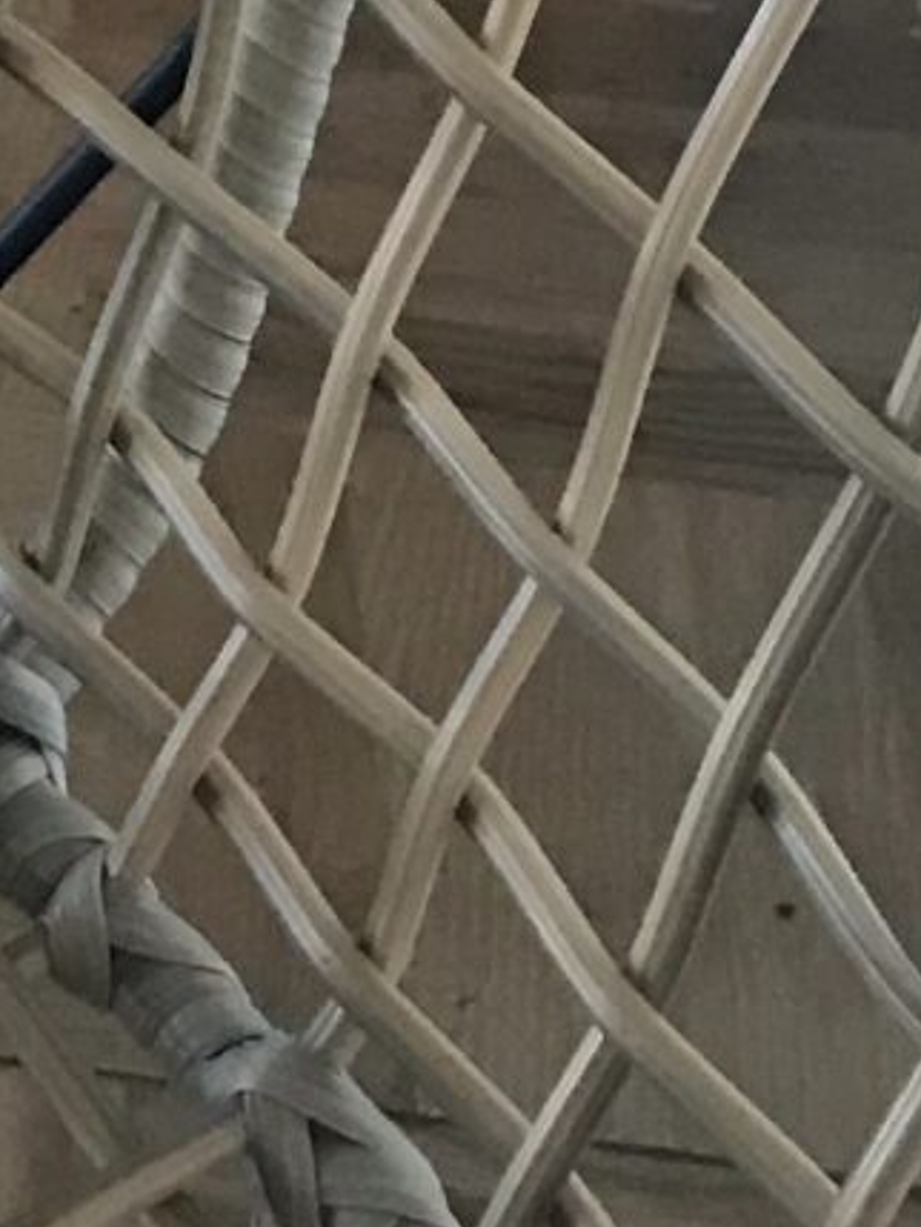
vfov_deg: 10.3
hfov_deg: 8.5
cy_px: -1647
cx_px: -875
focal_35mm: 167
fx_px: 5921
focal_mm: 3.99
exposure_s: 1/17
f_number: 1.8
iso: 80
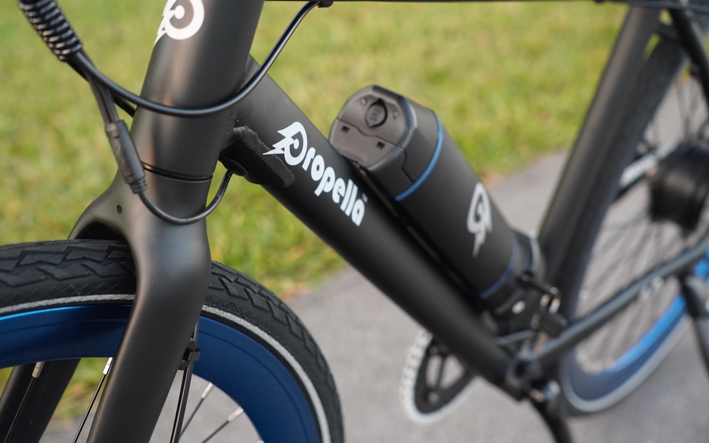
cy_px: 203
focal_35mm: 52
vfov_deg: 25.1
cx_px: 347
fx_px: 996
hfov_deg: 39.2
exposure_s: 1/50
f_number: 2.8
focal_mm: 33
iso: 800
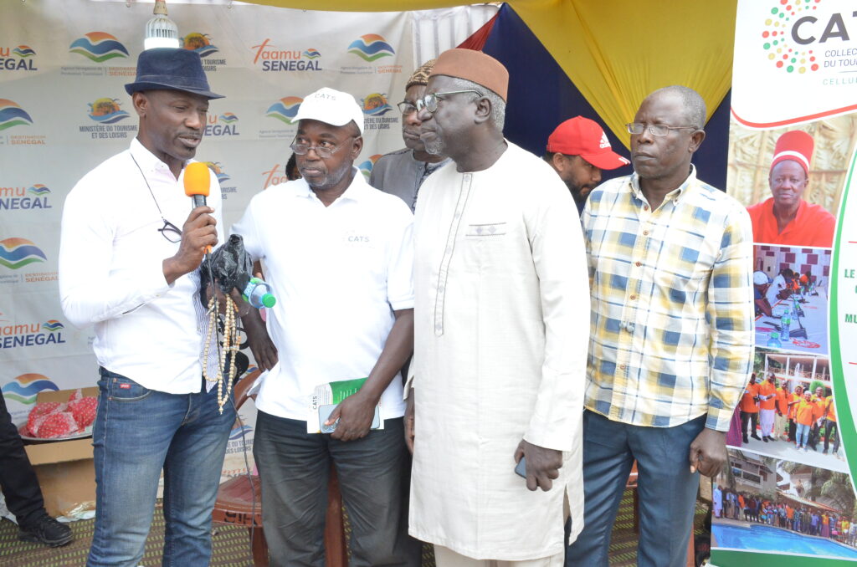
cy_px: 284
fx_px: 855
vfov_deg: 36.7
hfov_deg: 53.2
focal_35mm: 36
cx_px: 428
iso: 2000
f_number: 11
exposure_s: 1/250
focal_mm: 24
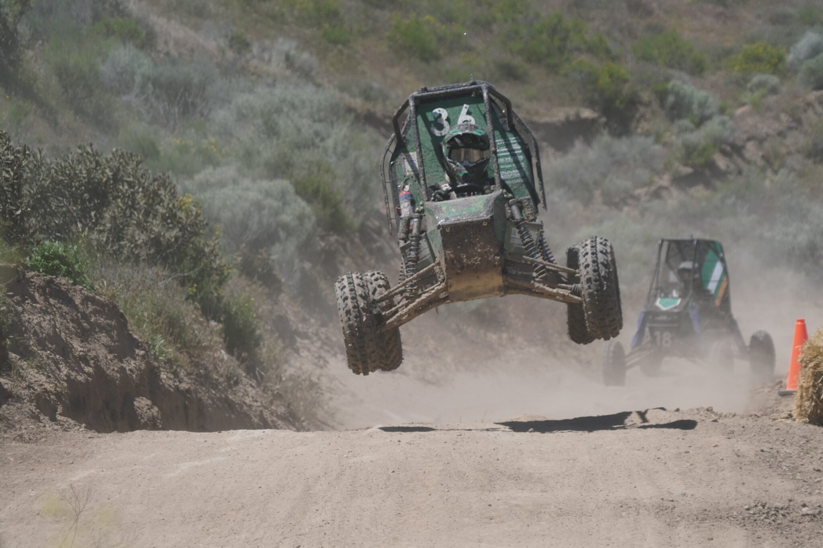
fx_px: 5280
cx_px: 412
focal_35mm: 231
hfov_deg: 8.9
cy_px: 274
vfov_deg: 5.9
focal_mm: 154
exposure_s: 1/1600
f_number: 6.3
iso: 320
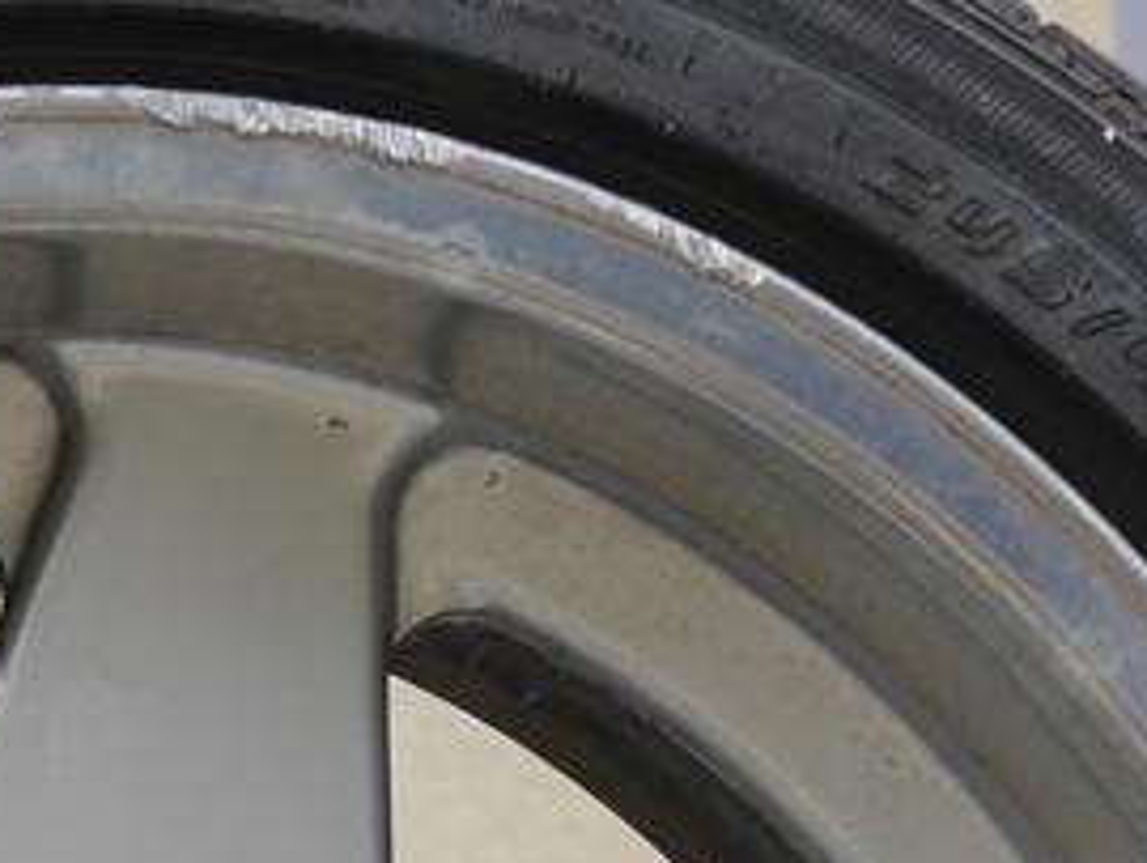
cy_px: 1598
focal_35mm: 237
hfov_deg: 8.3
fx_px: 7860
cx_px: -59
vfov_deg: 6.1
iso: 160
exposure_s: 1/400
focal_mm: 20
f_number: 3.5
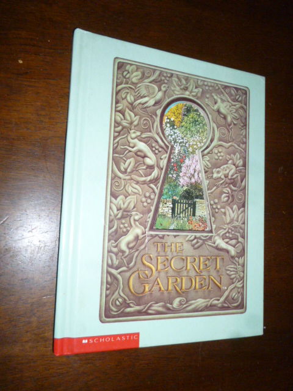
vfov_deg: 63.4
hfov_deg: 49.7
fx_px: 316
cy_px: 196
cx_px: 146
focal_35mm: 28
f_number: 3.1
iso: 400
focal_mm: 5
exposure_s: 1/60
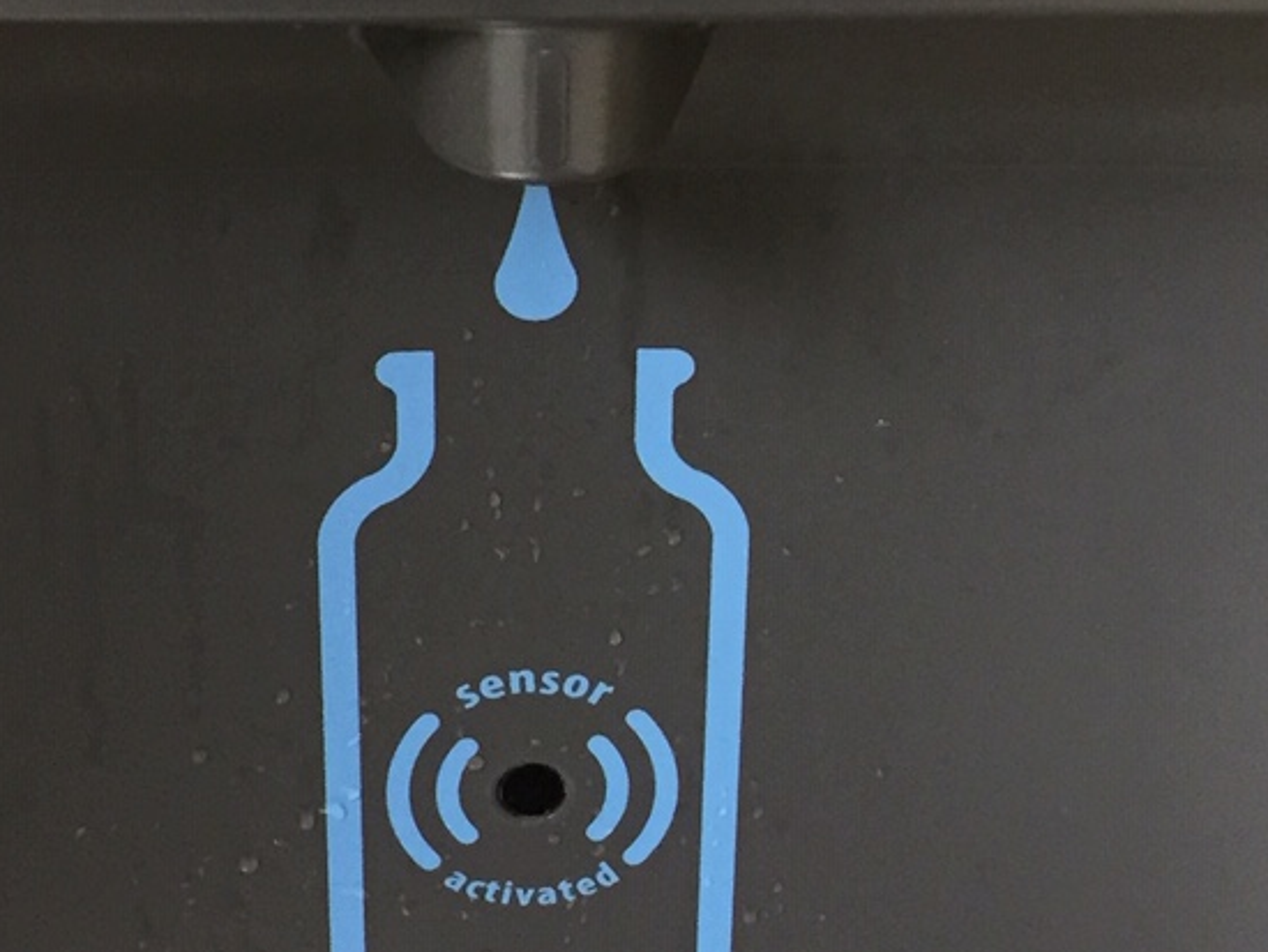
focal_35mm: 86
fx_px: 3152
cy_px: 332
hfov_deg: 22.7
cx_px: 659
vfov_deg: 17.1
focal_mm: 4.15
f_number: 2.2
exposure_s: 1/17
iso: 250
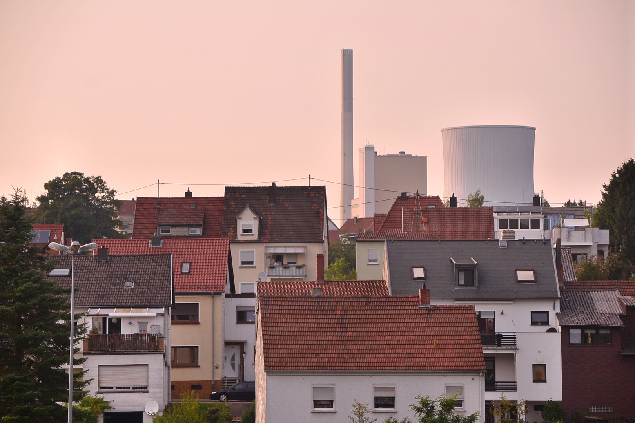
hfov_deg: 14.0
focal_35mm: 147
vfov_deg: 9.3
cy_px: 212
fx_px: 2593
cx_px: 318
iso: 200
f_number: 5.6
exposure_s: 1/400
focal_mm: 98
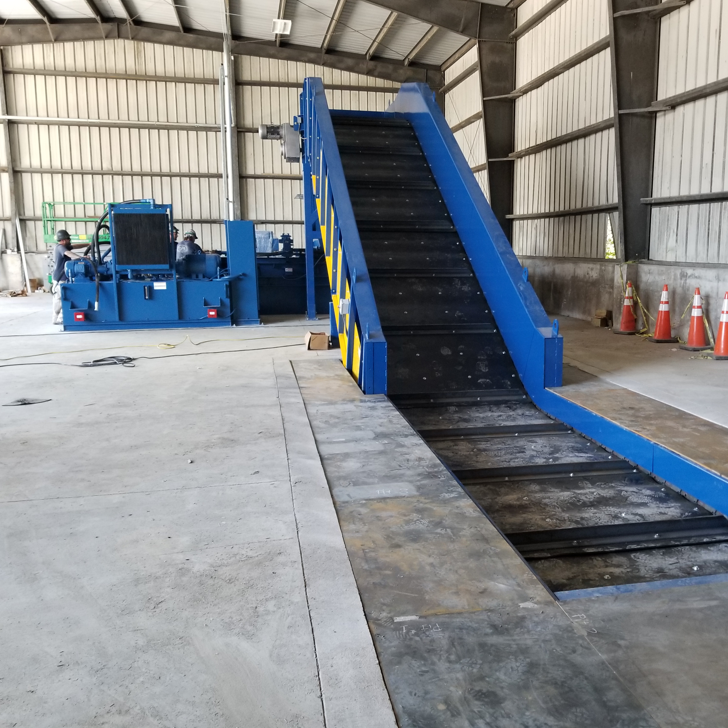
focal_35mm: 31
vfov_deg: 52.5
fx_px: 738
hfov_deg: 52.0
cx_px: 451
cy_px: 361
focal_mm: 4.3
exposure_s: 1/60
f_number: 1.7
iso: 160
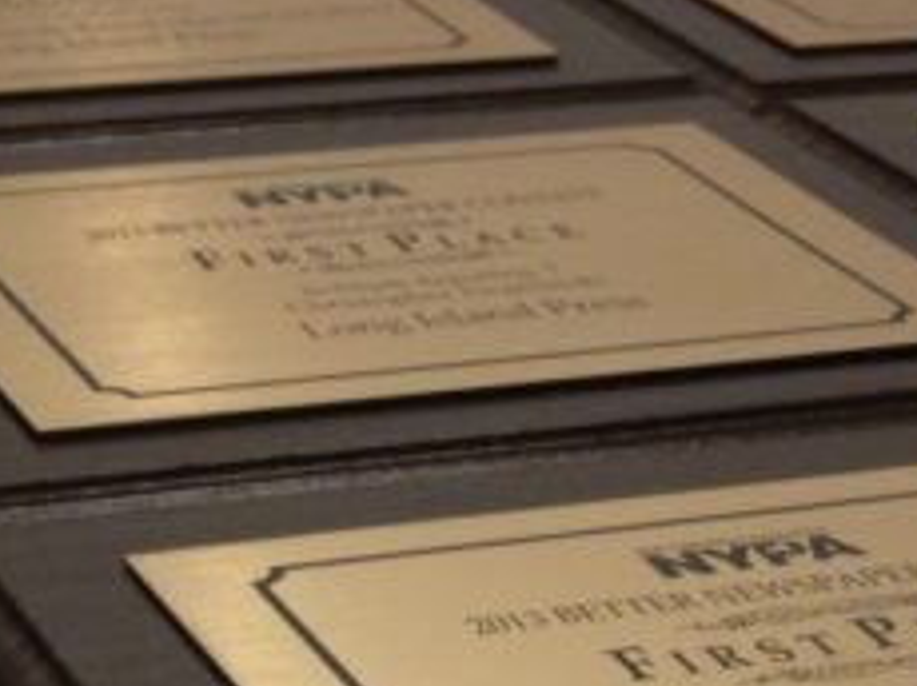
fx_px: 3890
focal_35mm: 147
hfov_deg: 13.4
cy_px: 973
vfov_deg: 9.8
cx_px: 207
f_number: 2.4
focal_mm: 4.13
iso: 125
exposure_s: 1/20
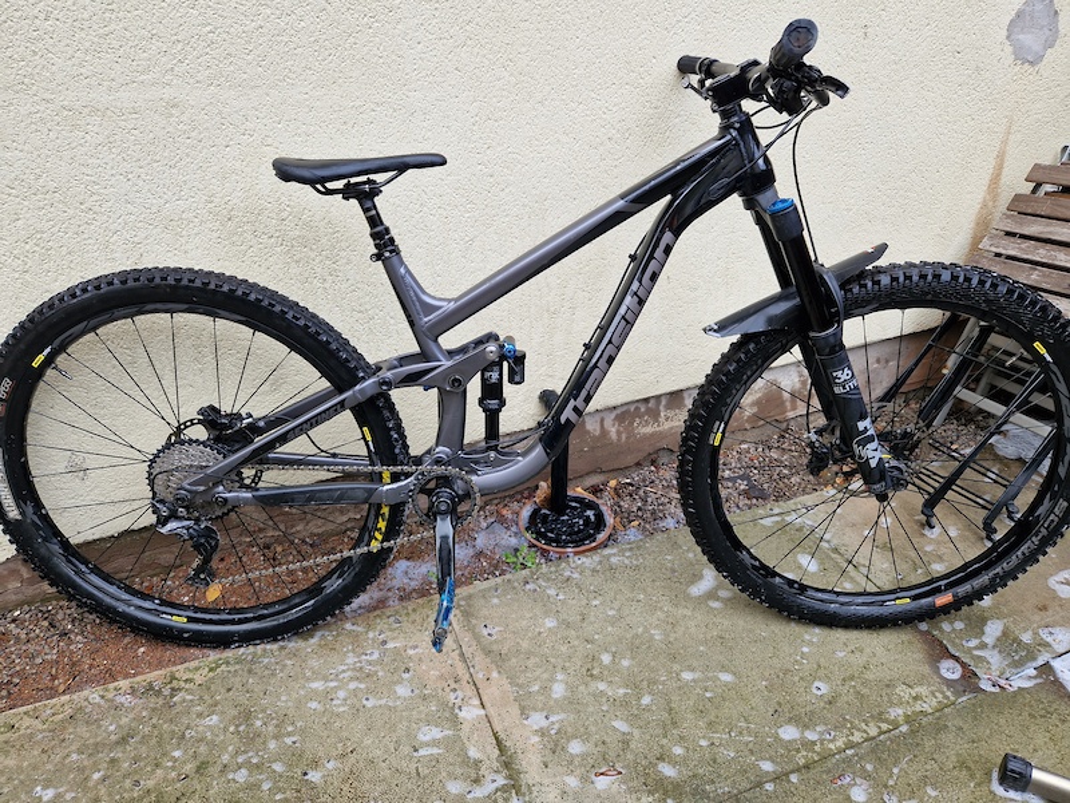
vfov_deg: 58.9
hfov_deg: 73.9
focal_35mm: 23
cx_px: 535
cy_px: 402
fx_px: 711
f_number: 1.8
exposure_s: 1/180
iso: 80
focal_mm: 5.4
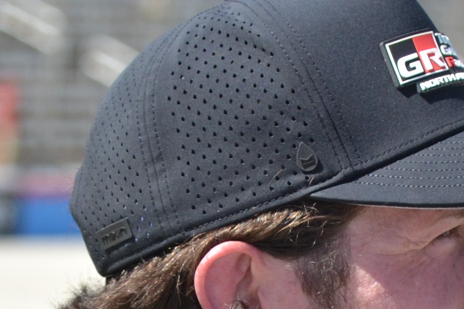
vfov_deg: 5.6
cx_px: 331
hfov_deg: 8.4
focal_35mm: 244
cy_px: 297
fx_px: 3145
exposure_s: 1/1250
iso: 400
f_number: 5
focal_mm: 70
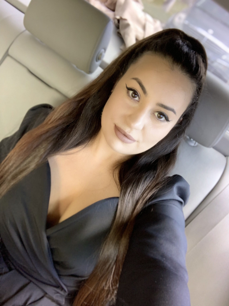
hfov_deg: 44.2
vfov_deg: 56.8
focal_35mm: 32
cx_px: 114
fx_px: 282
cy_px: 153
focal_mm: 2.87
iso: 160
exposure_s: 1/60
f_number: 2.2
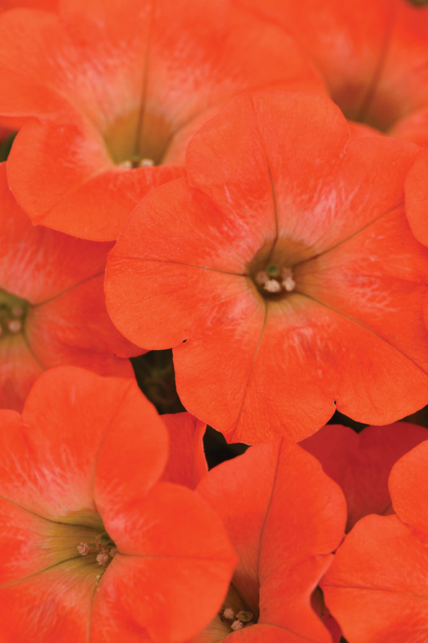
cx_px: 199
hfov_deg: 7.8
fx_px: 3132
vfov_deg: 11.7
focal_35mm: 176
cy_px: 326
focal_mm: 105
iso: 100
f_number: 7.1
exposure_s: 1/20
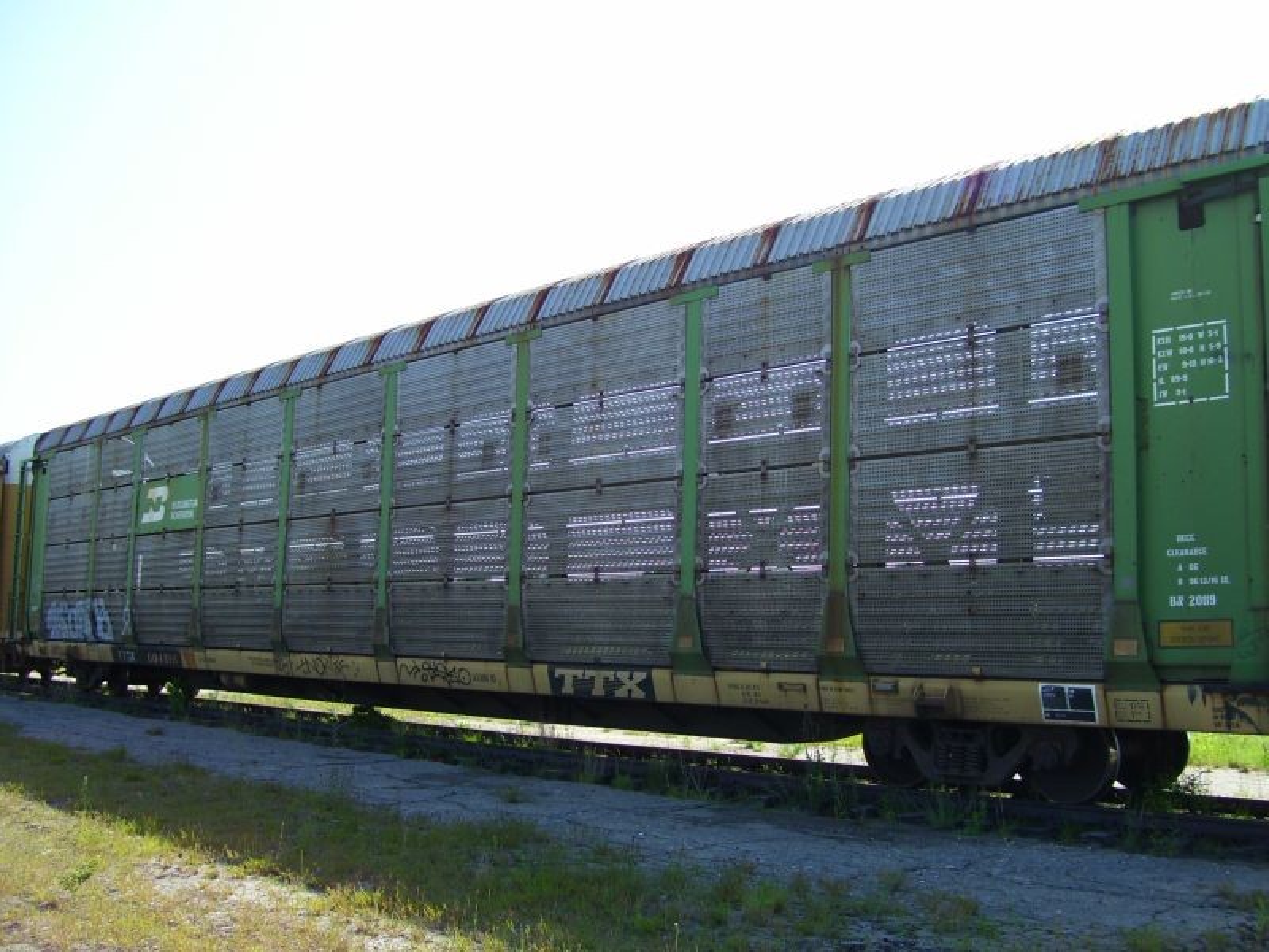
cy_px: 476
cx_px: 634
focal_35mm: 37
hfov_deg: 50.1
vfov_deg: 38.7
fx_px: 1356
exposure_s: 1/500
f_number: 2.7
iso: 80
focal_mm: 6
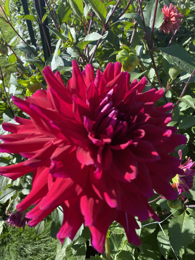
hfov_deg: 53.1
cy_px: 130
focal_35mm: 26
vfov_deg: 67.3
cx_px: 98
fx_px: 195
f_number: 1.8
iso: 32
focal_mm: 4.25
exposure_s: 1/539
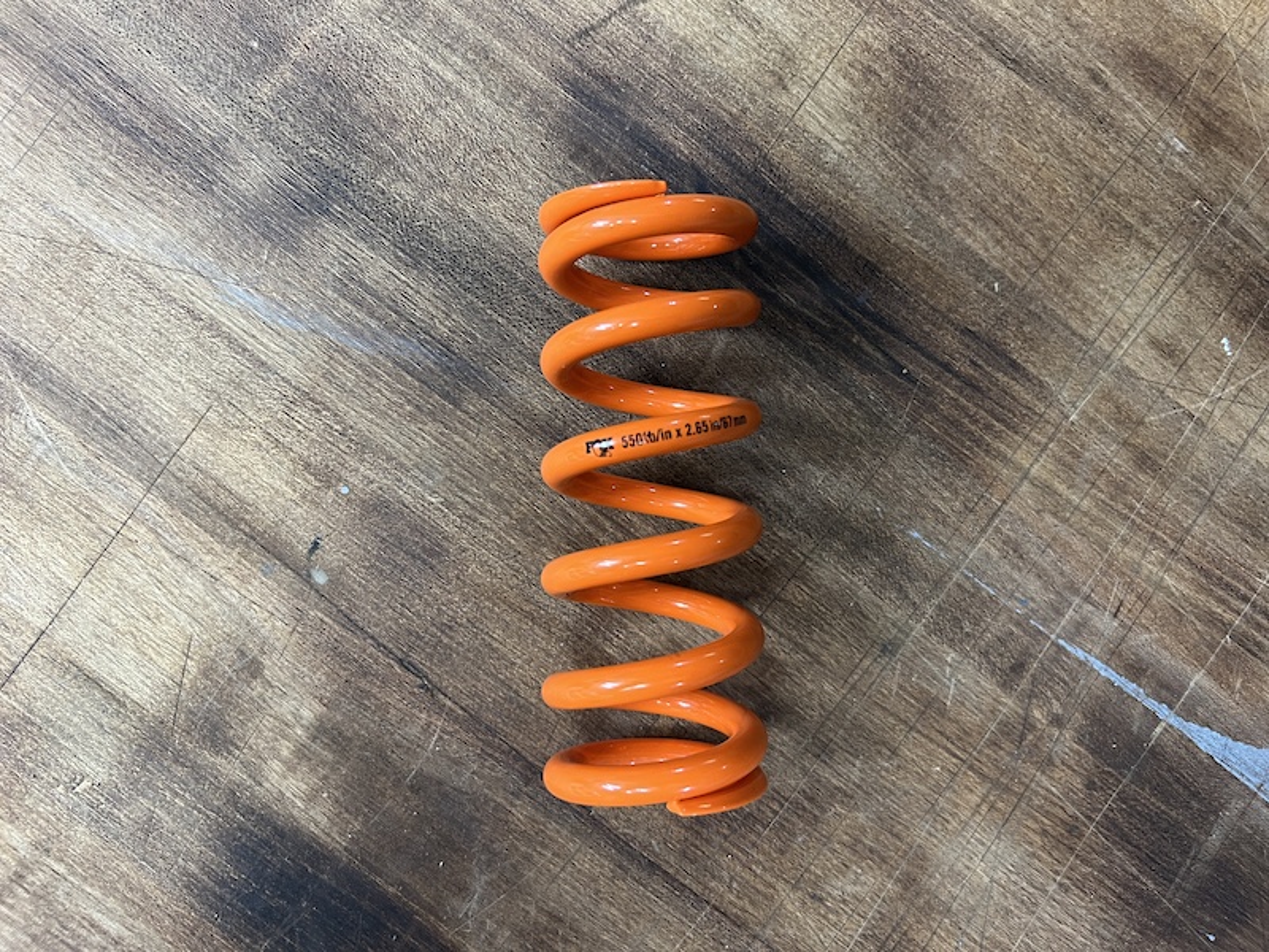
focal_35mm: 26
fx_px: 953
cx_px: 634
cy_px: 476
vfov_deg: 53.1
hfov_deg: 67.3
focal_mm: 5.7
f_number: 1.5
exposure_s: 1/60
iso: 200
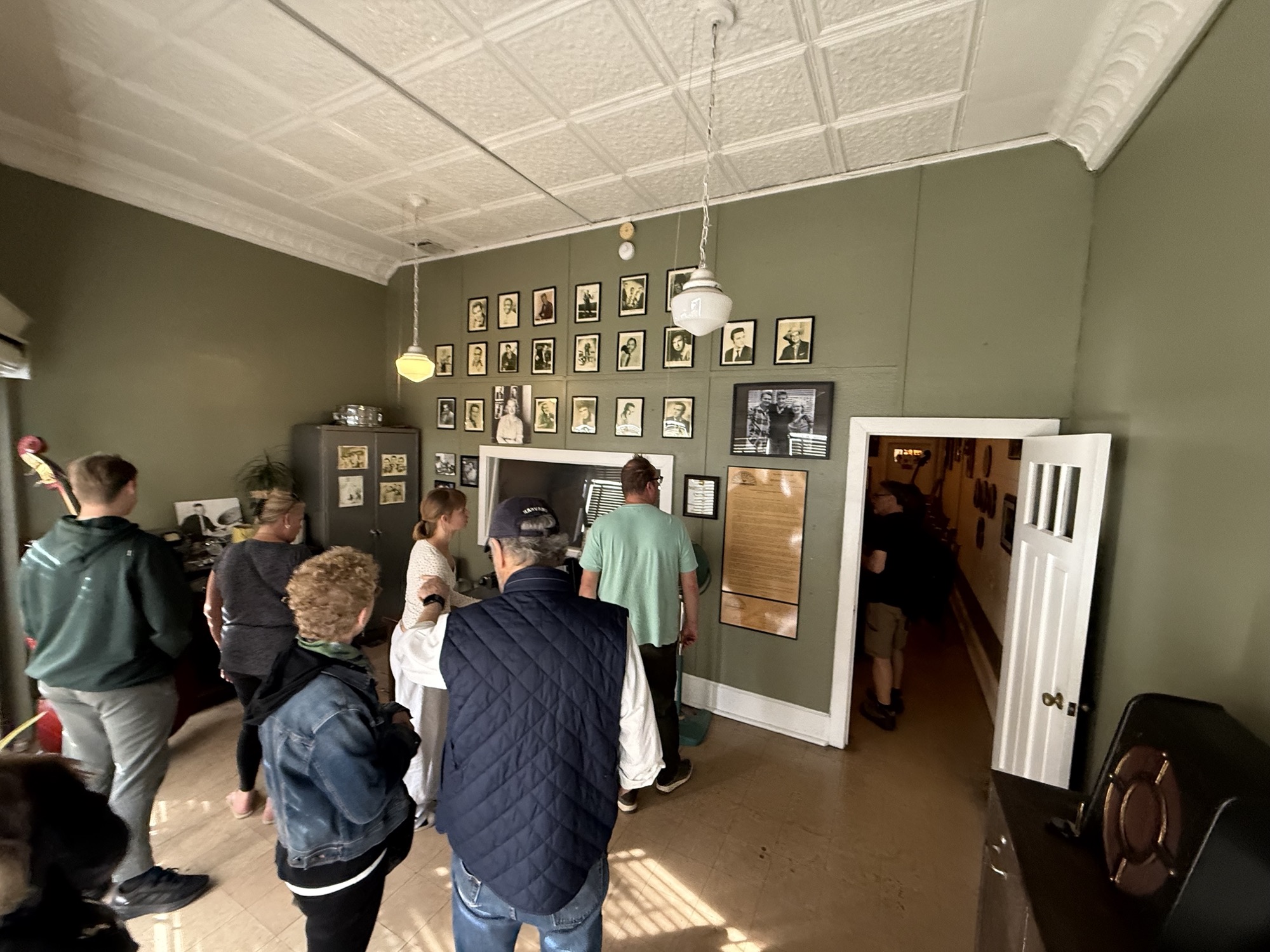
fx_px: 514
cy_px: 476
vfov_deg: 85.7
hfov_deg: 102.1
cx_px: 635
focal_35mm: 14
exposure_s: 1/60
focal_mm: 2.22
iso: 400
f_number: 2.2
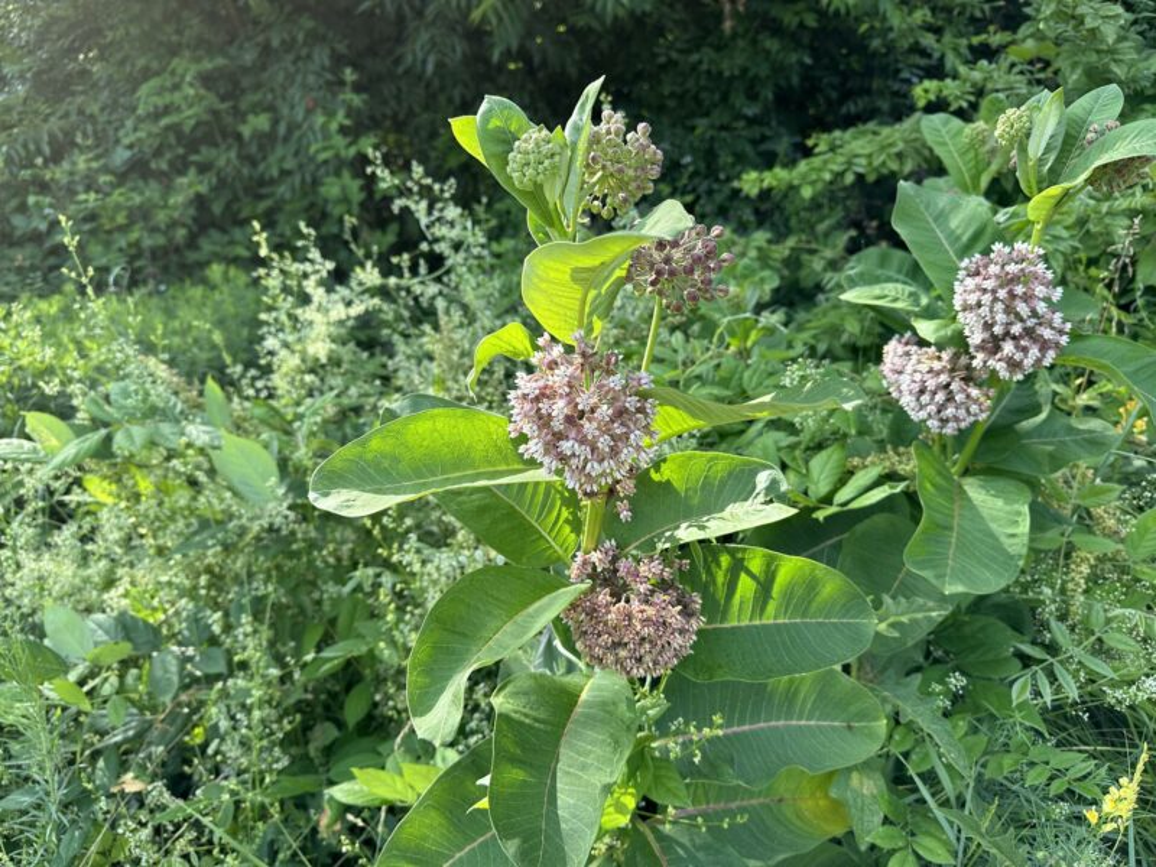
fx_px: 801
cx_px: 578
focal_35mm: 24
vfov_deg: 56.8
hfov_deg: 71.6
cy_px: 434
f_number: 1.78
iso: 80
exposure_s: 1/750
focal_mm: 6.86
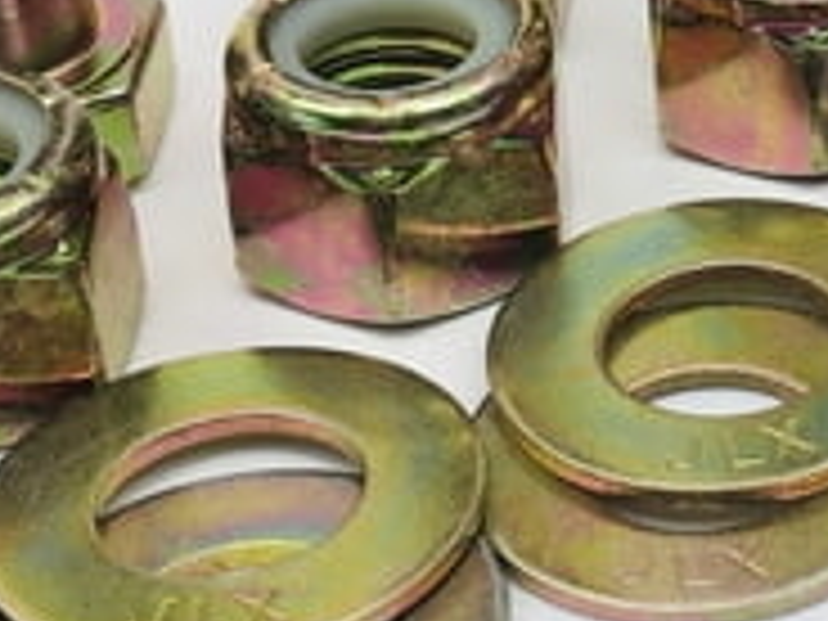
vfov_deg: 9.8
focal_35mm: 150
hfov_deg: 12.3
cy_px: 47
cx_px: 1364
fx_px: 3588
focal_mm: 4.15
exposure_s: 1/120
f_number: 2.2
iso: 25
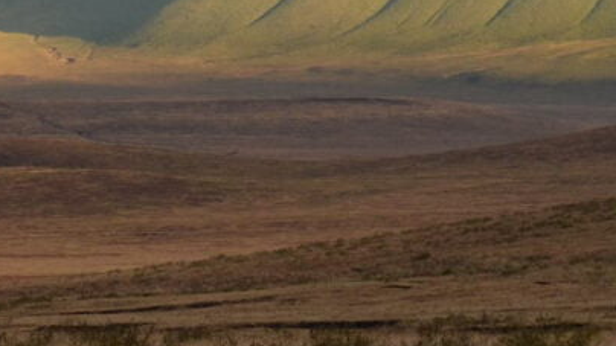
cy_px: 137
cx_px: -553
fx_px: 7789
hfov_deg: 4.5
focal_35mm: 477
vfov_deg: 2.5
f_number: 10
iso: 400
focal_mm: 80
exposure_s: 1/125
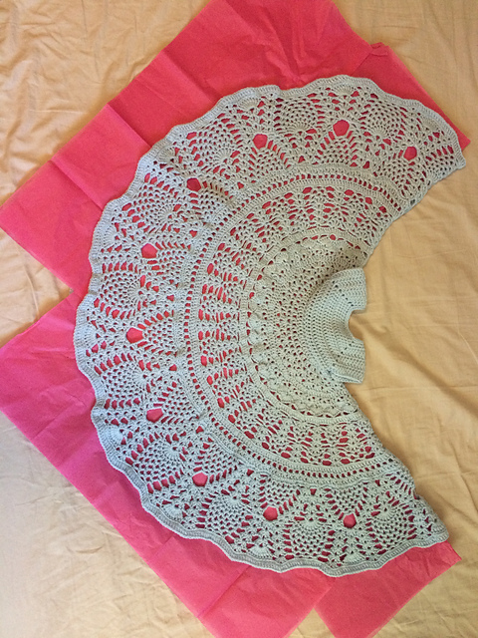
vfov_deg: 61.7
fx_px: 534
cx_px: 239
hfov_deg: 48.2
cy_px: 319
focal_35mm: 29
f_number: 2.2
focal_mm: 4.15
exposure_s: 1/30
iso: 160
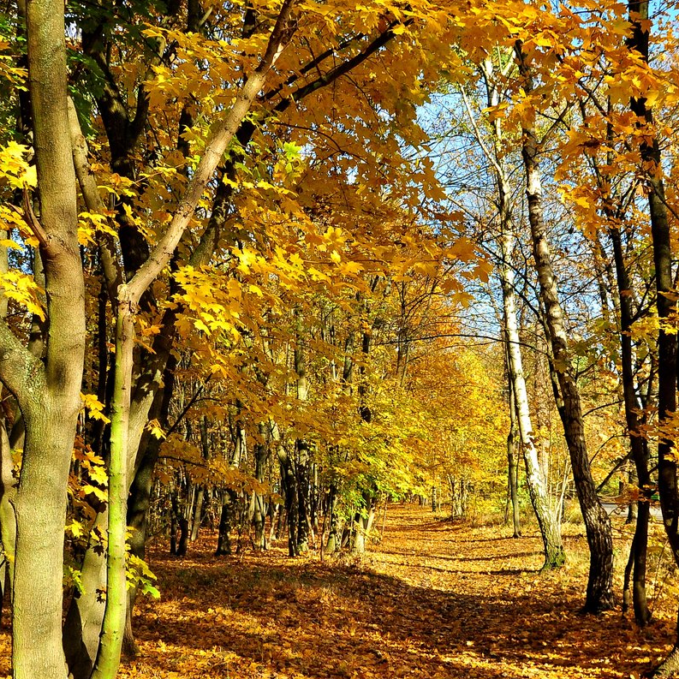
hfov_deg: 35.8
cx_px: 428
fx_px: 1043
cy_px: 379
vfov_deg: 36.0
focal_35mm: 47
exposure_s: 1/350
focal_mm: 18
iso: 200
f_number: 5.6
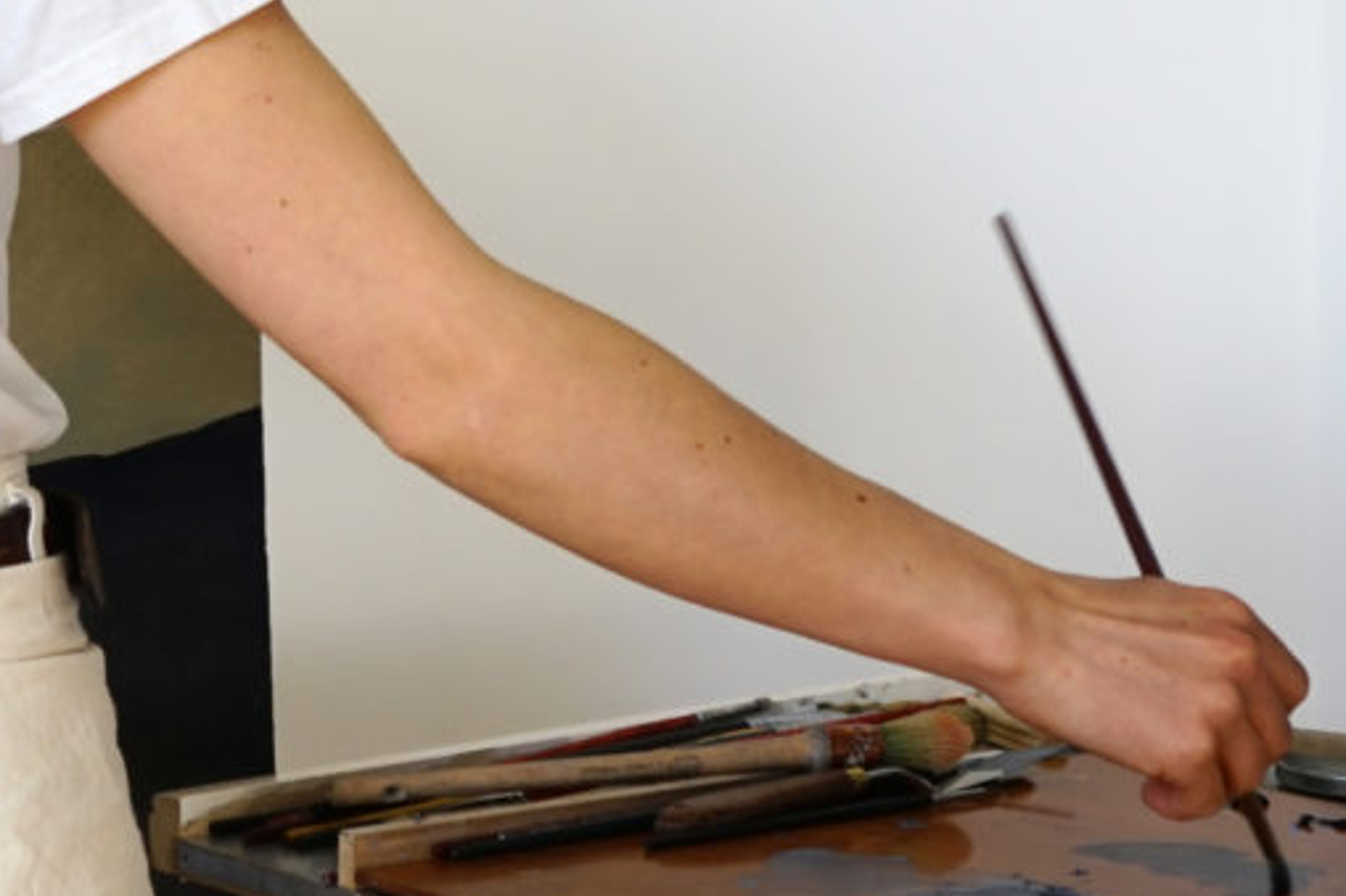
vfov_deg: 9.3
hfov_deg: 13.9
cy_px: -317
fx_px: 5419
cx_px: -56
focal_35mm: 145
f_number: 4.5
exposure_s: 1/60
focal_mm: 41
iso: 160
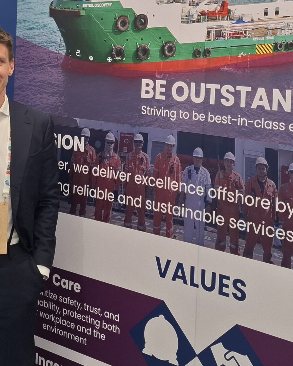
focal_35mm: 53
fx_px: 574
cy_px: 52
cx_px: 179
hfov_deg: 28.5
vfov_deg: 33.8
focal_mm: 5.54
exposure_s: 1/124
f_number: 1.8
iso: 50
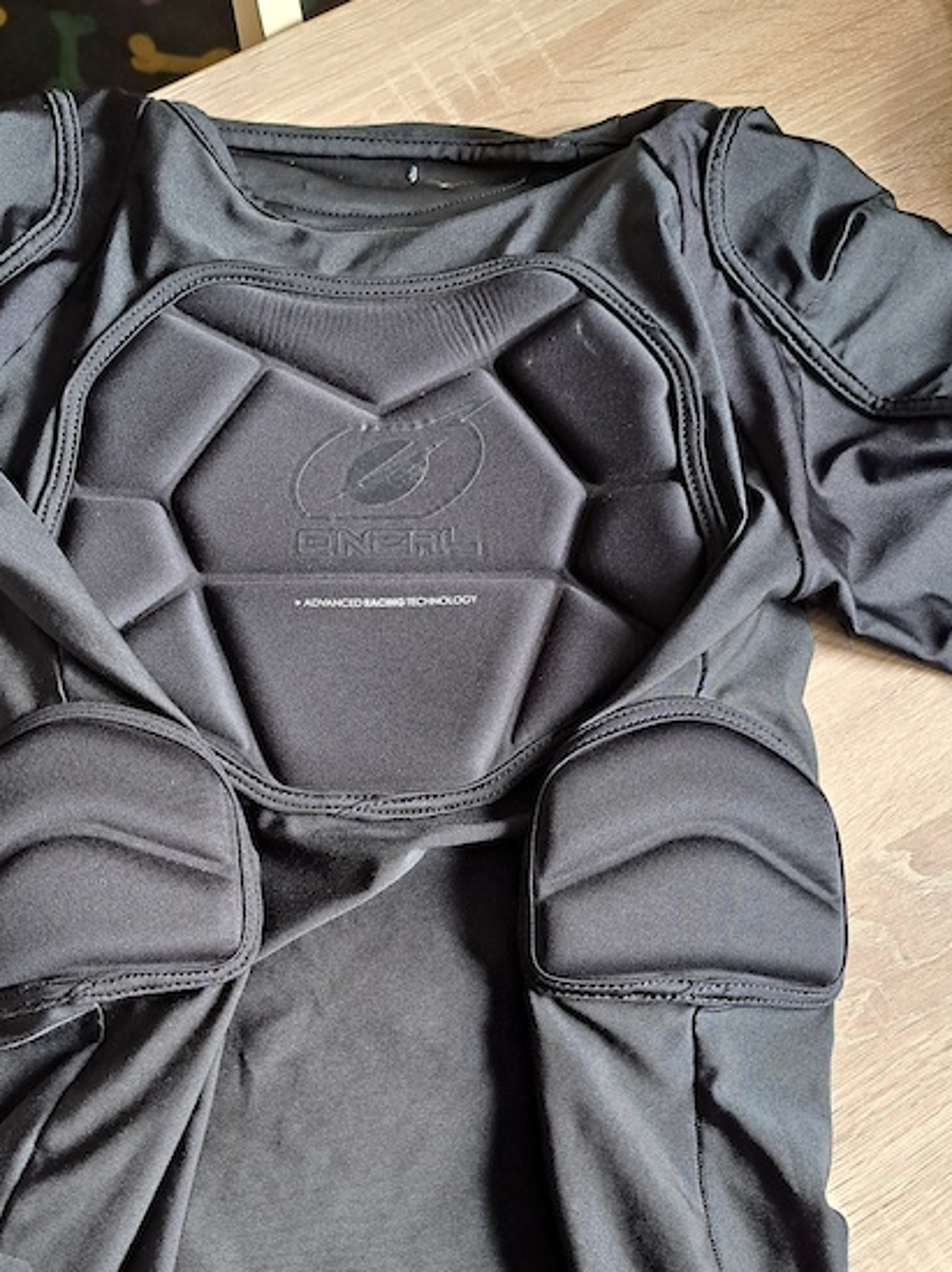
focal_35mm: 35
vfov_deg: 52.4
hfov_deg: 40.6
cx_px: 405
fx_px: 1285
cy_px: 751
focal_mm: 5.23
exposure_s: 1/50
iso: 160
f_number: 1.8
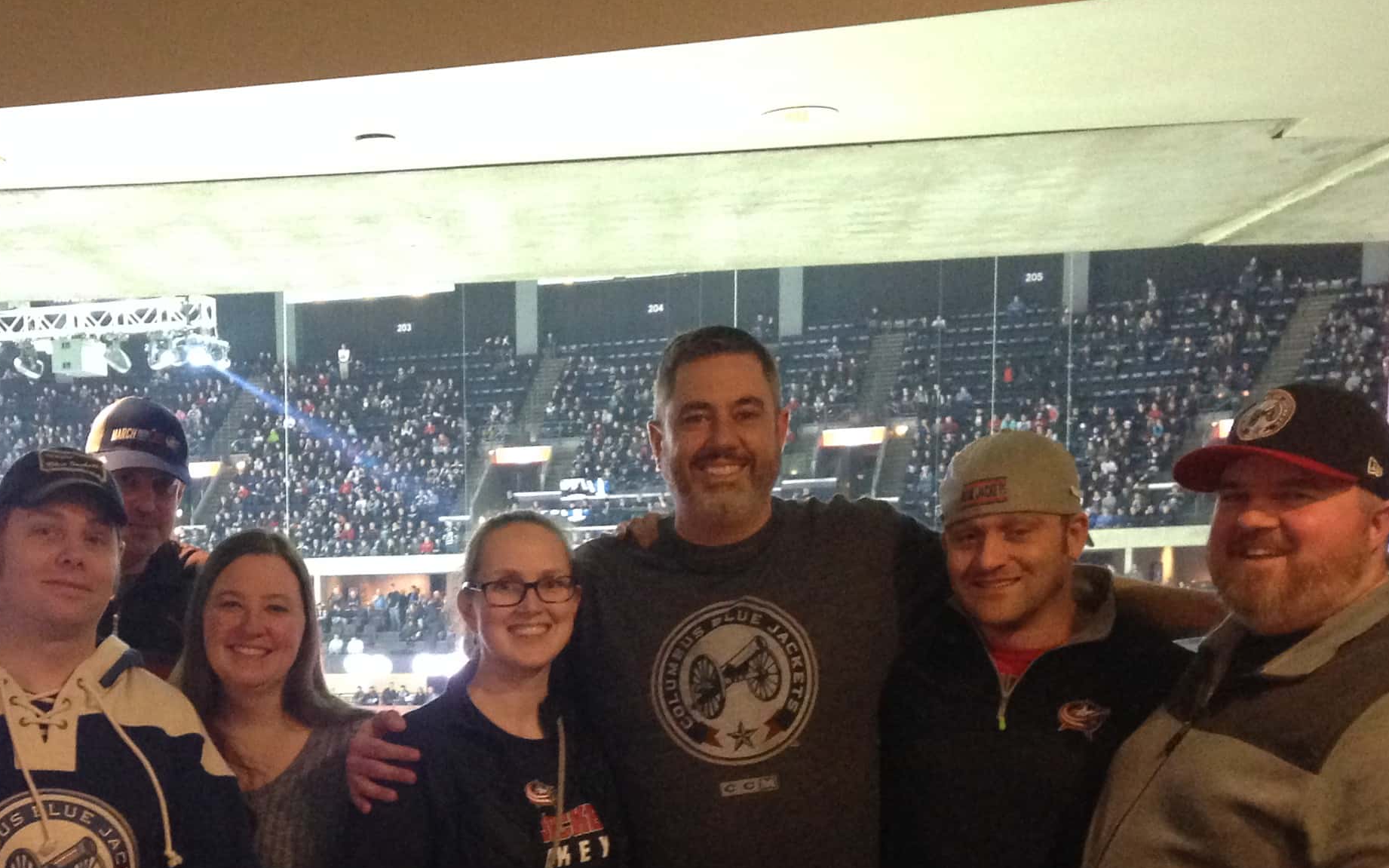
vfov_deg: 20.2
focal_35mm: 62
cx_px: 339
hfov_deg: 32.3
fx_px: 2347
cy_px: 884
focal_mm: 4.12
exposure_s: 1/15
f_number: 2.4
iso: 400
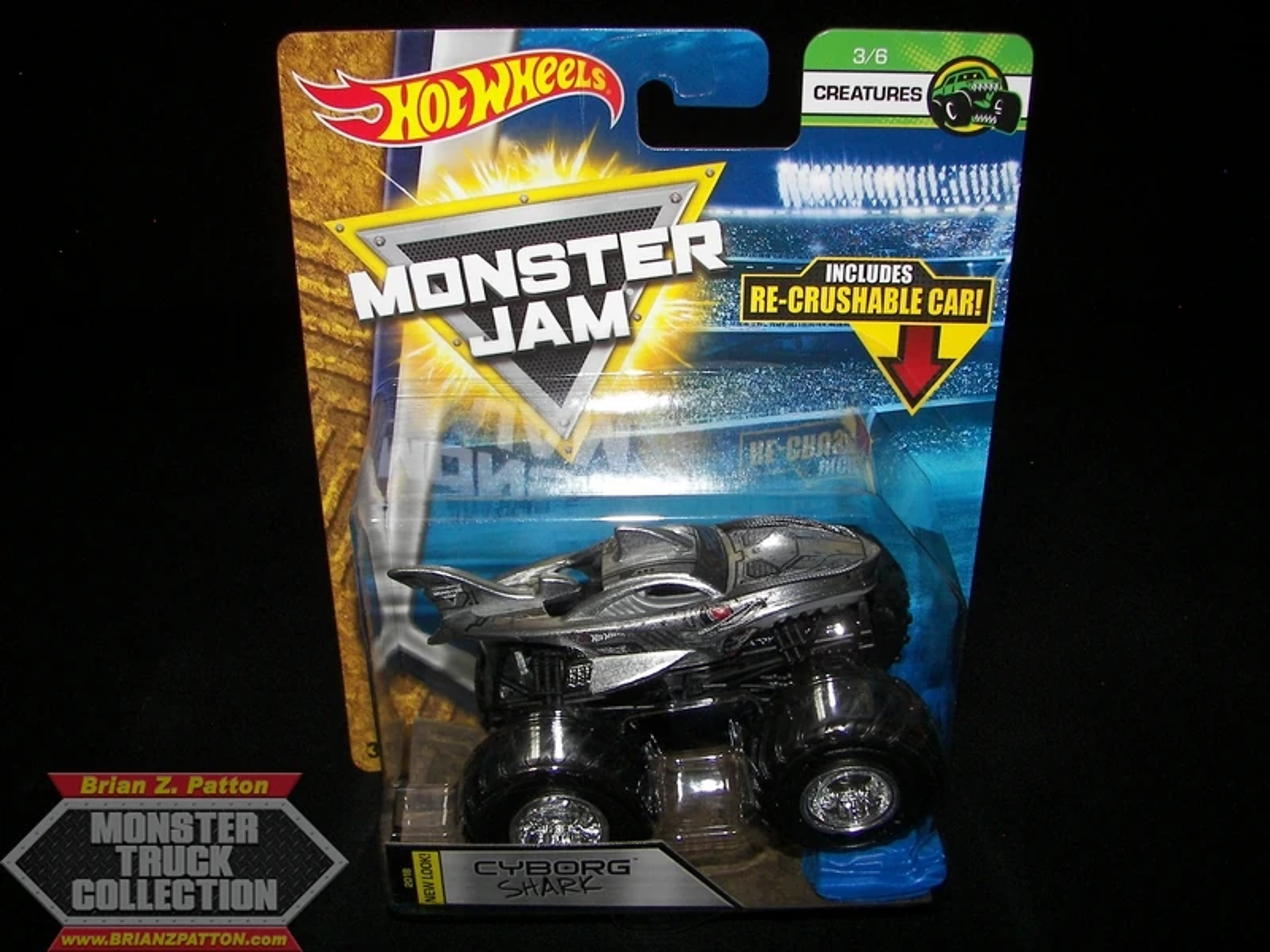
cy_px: 476
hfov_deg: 51.4
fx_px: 1321
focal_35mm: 36
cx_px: 635
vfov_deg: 39.7
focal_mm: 6
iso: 100
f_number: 2.8
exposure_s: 1/30
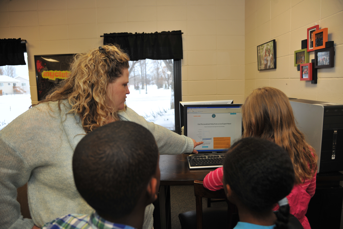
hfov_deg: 73.7
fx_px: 229
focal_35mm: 24
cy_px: 114
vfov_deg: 53.1
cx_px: 172
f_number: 4
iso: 320
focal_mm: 24
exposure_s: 1/80
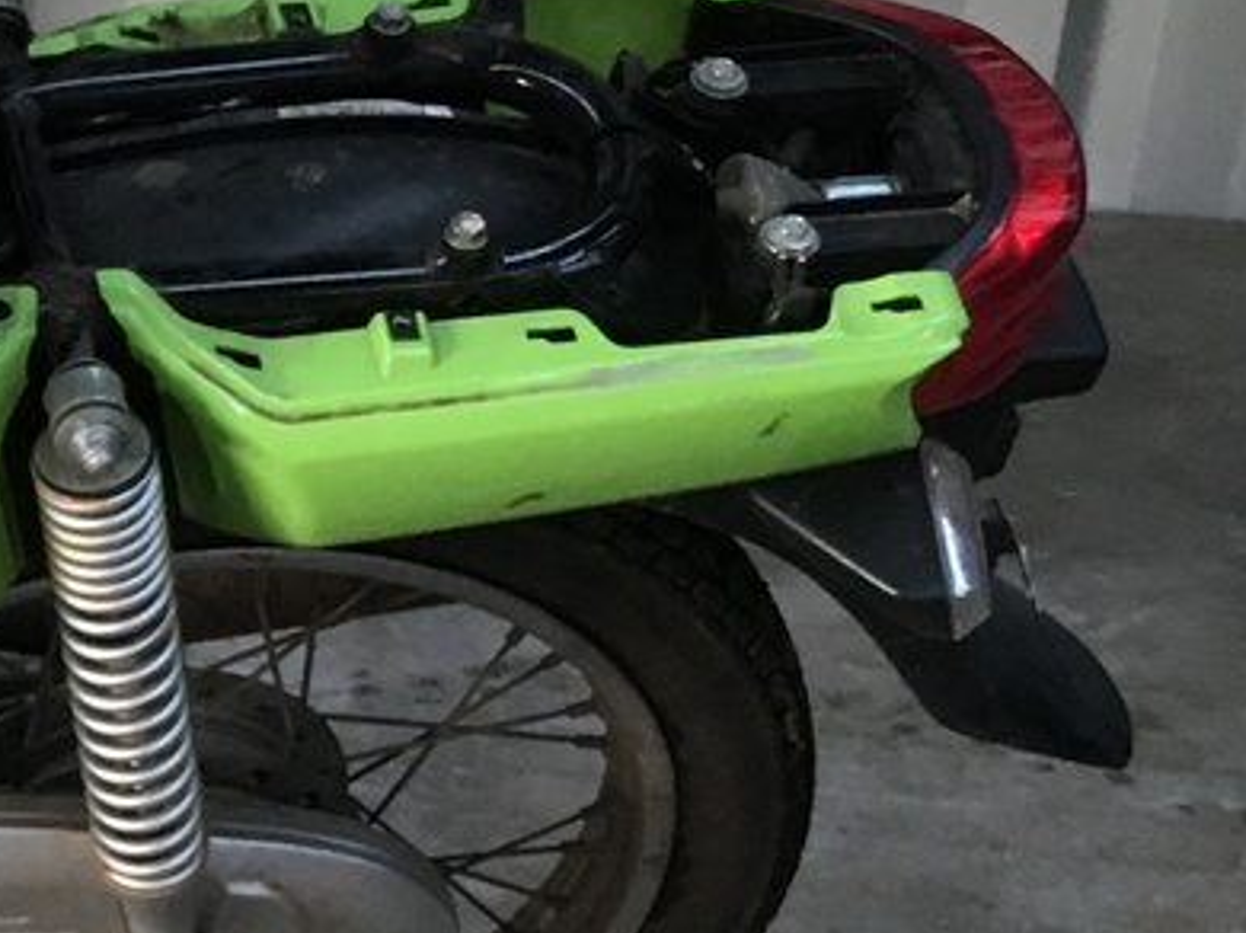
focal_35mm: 119
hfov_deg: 15.0
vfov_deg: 12.4
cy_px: 498
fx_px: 4281
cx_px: -789
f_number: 2.2
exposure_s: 1/33
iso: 125
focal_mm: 4.15
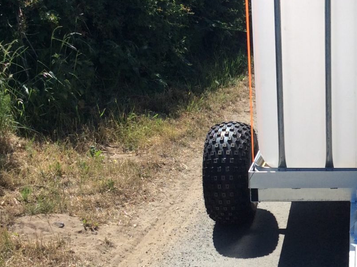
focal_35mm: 68
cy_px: 158
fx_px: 700
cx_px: 343
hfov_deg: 27.2
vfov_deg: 21.5
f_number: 2.4
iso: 32
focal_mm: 3.3
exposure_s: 1/1192
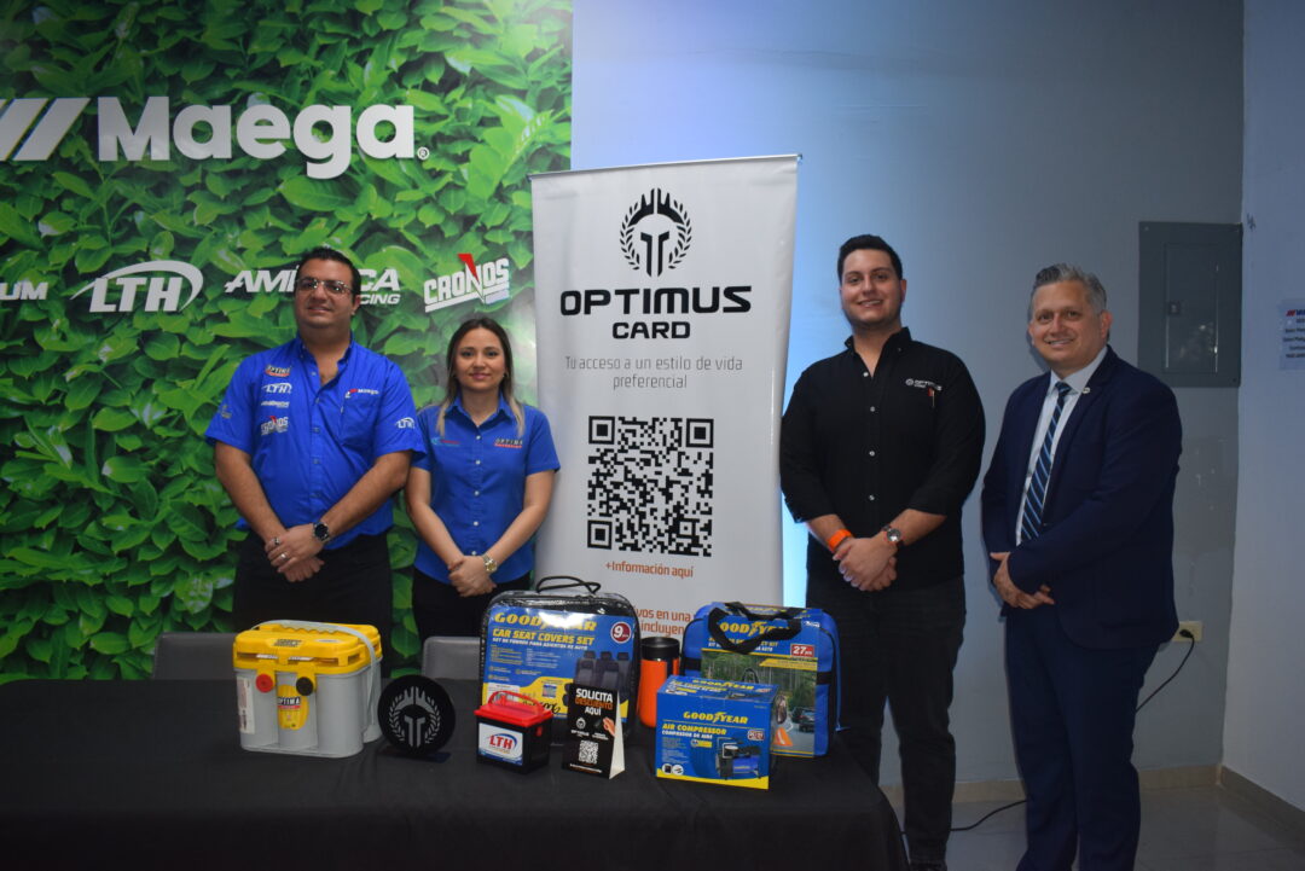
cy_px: 436
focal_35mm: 30
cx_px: 652
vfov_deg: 43.6
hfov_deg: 61.9
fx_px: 1088
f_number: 5
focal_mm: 20
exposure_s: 1/100
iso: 800
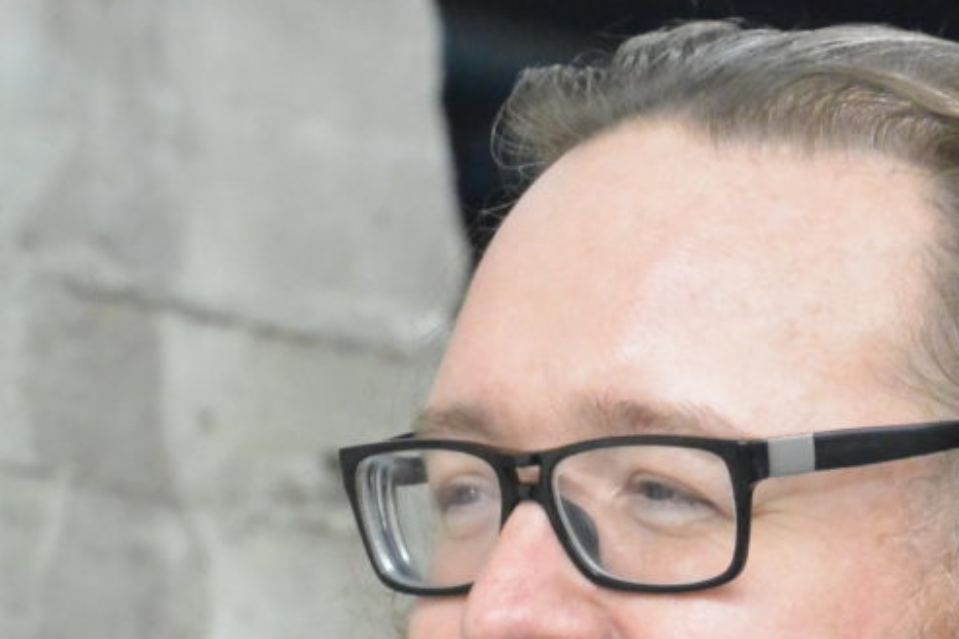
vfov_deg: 2.2
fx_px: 16462
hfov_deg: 3.3
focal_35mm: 618
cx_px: 862
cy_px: 628
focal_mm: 110
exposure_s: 1/20
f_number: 6.3
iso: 3200
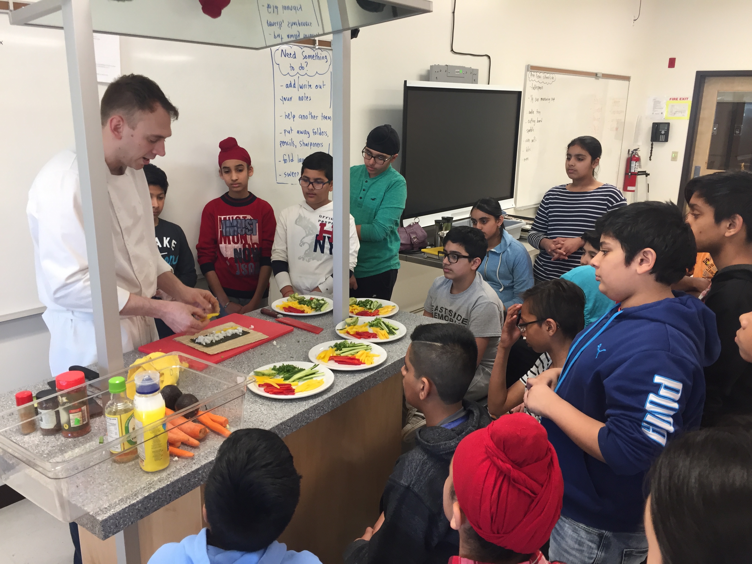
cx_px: 376
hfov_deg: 61.7
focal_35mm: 29
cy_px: 282
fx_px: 630
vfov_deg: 48.2
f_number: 2.2
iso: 64
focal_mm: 4.15
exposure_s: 1/30
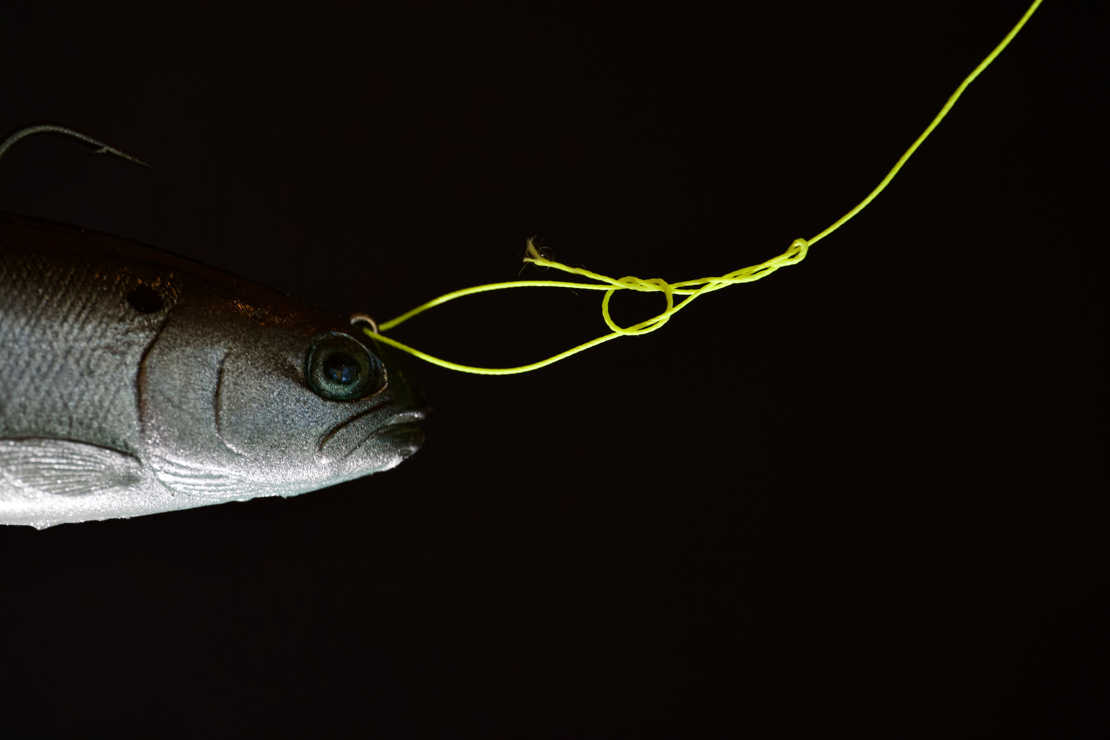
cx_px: 555
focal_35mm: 105
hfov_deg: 19.5
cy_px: 370
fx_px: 3237
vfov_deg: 13.0
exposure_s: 1/60
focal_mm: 105
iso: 1600
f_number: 5
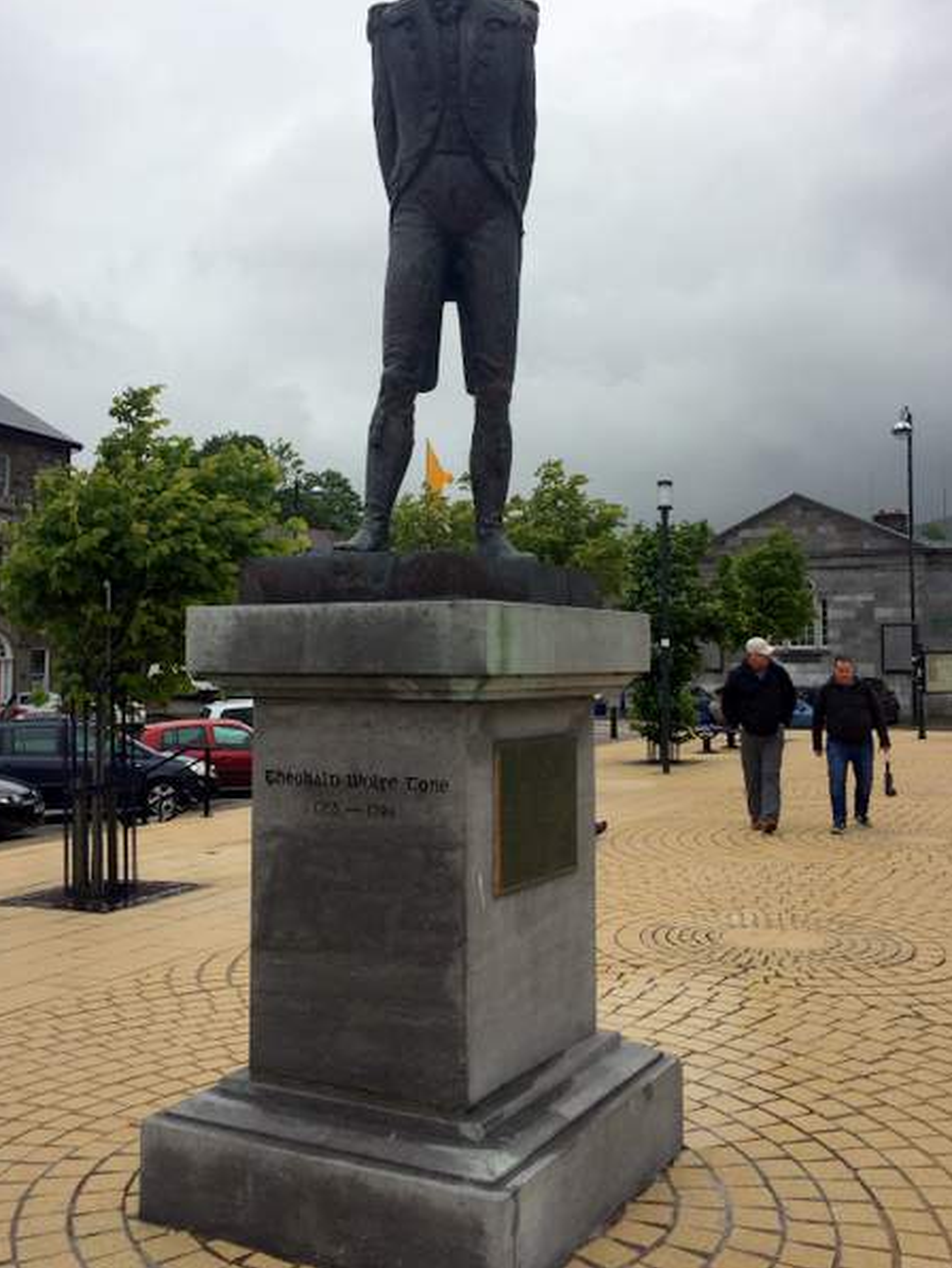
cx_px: 466
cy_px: 586
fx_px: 1246
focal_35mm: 34
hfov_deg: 41.8
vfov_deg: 53.9
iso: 32
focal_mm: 4.15
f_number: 2.2
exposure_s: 1/4405
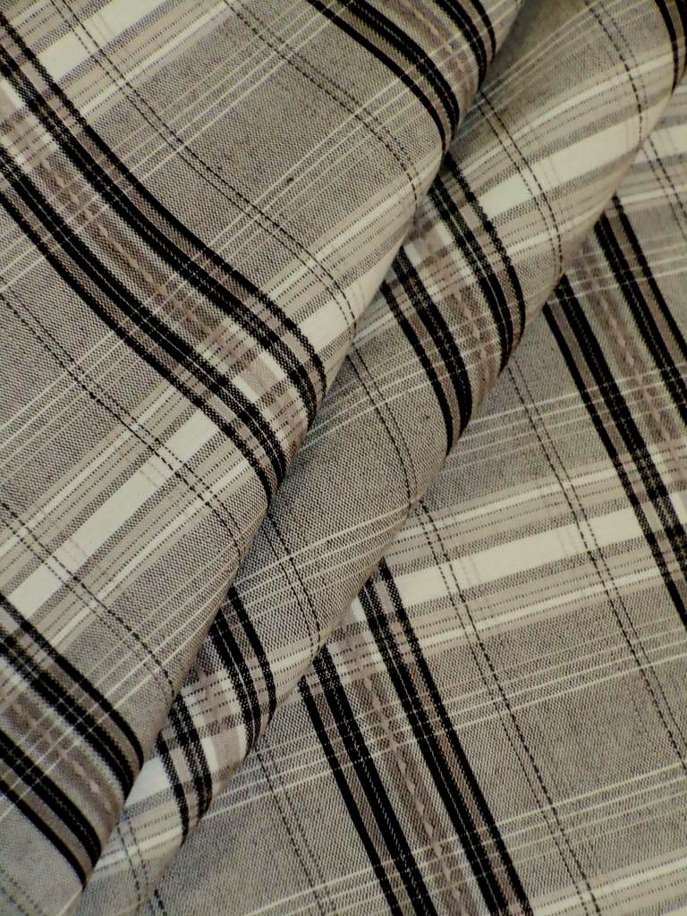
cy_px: 458
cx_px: 344
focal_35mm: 120
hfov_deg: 12.3
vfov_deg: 16.4
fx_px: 3175
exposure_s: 1/80
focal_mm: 21.5
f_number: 5.4
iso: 1000
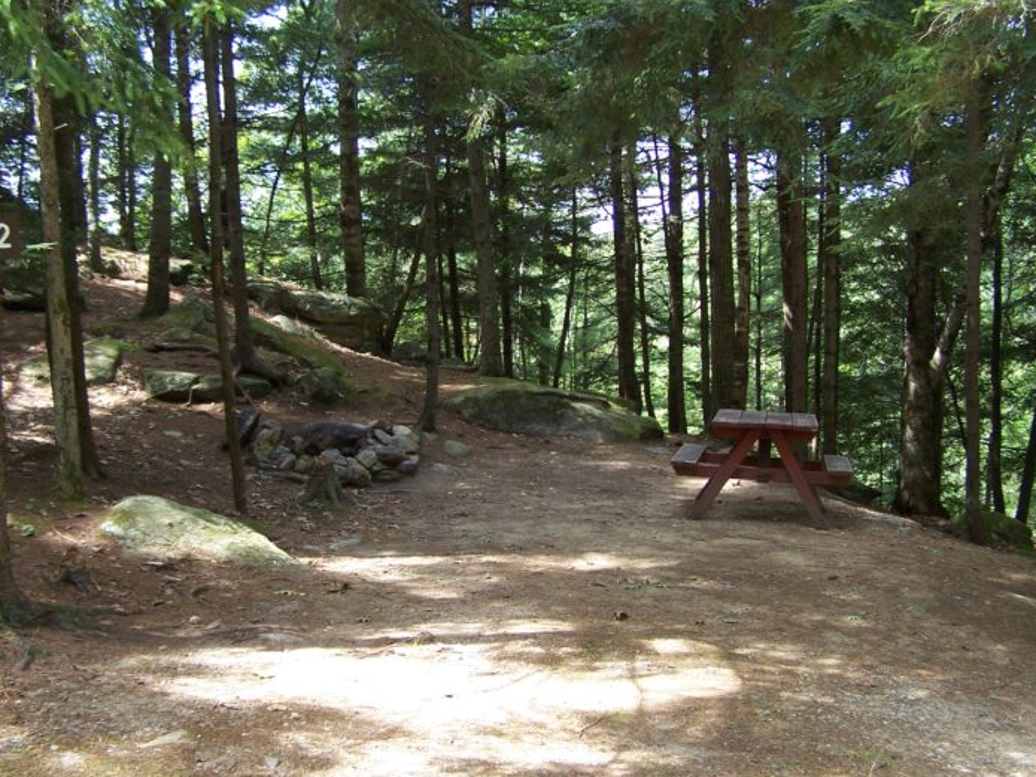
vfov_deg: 34.3
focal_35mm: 42
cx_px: 514
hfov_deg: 44.8
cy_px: 424
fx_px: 1257
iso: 80
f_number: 2.8
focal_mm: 6.3
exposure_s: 1/60
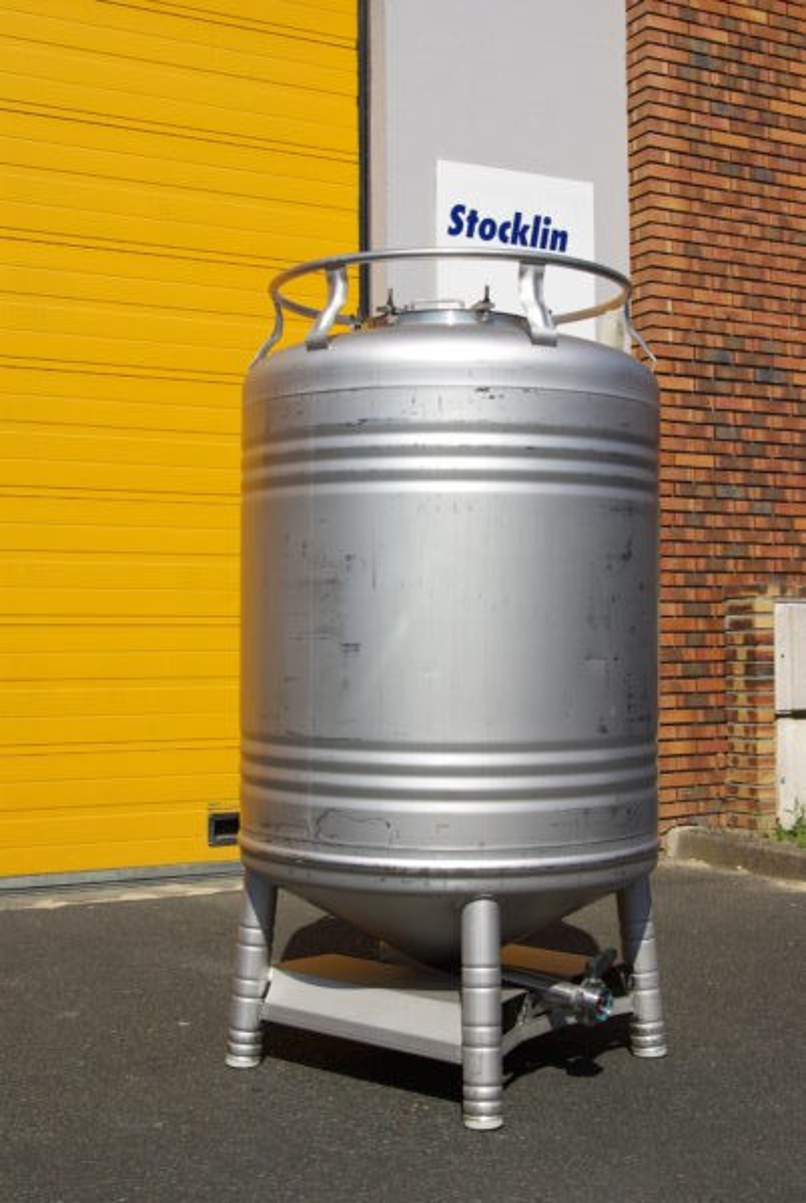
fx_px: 1556
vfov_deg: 42.3
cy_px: 602
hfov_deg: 29.0
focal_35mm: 46
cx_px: 403
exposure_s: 1/350
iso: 100
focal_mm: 31
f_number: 8
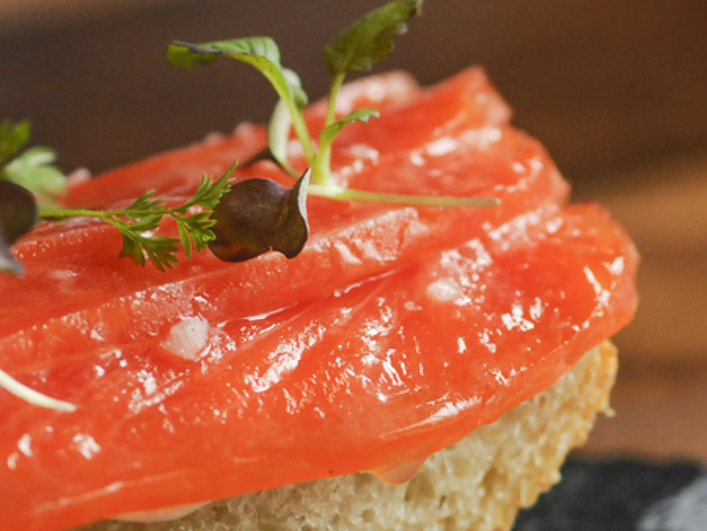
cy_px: 473
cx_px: 47
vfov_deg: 4.3
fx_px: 7032
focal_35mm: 344
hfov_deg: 5.7
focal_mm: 105
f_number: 4
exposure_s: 1/80
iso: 800
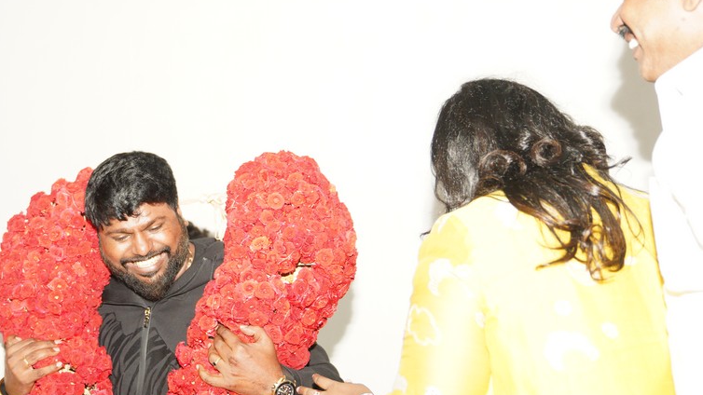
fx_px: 1118
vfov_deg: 20.0
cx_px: 177
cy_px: 152
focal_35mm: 60
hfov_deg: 34.2
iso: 1600
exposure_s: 1/160
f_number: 2.8
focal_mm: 36
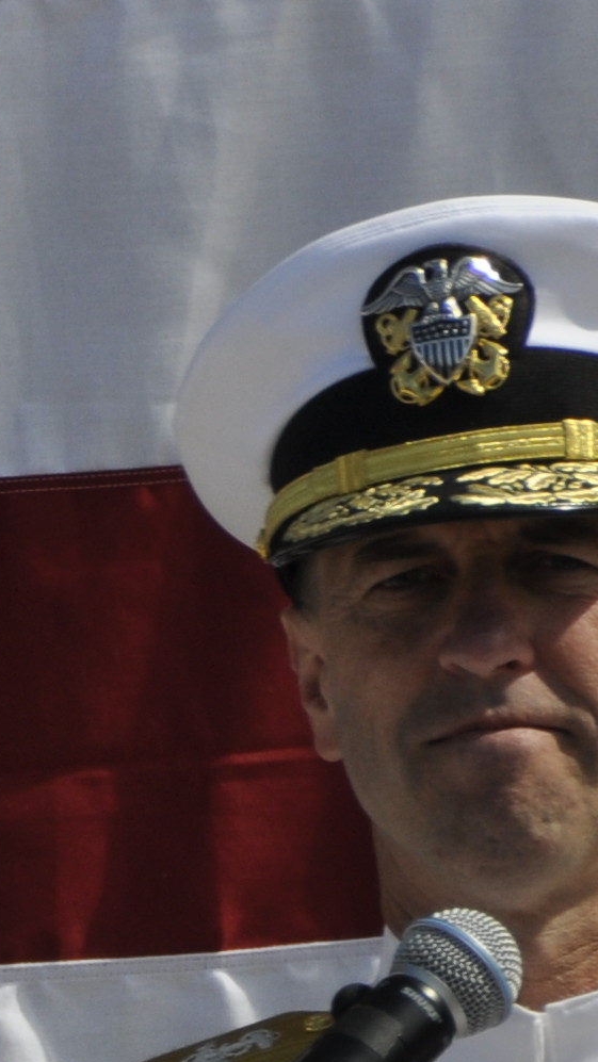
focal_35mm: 1148
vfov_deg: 1.9
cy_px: 1057
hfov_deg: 1.1
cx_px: -1500
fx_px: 32353
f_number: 10
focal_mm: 170
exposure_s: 1/320
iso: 200
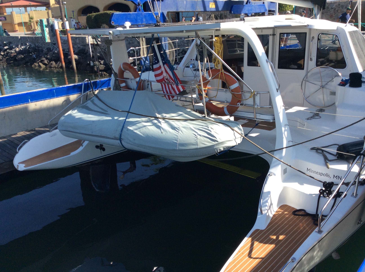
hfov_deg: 55.4
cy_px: 136
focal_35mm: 33
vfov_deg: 42.8
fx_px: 347
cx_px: 182
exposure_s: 1/763
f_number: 2.4
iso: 32
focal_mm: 3.3
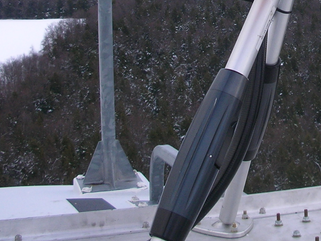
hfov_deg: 20.5
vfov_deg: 15.3
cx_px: 308
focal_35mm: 93
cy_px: -52
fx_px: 863
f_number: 3
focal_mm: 5.8
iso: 50
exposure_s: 1/77.6
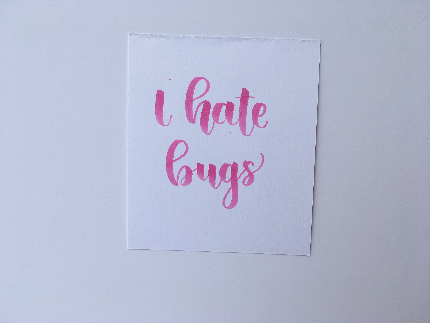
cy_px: 162
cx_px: 215
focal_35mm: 29
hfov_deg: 61.7
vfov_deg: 48.2
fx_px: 360
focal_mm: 4.15
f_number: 2.2
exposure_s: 1/2481
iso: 25
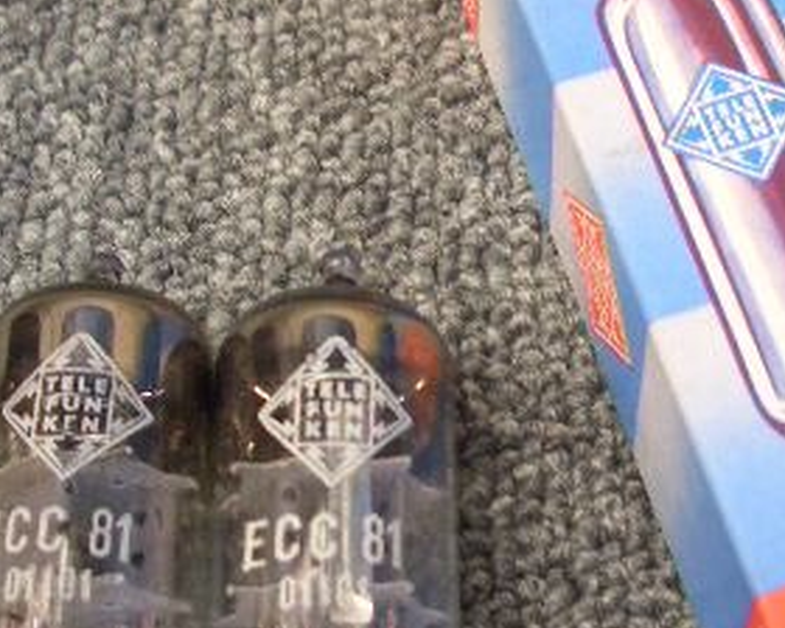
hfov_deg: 24.3
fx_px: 1812
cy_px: 334
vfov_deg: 19.7
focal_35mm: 78
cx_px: 527
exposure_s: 1/13
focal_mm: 5.8
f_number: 2.6
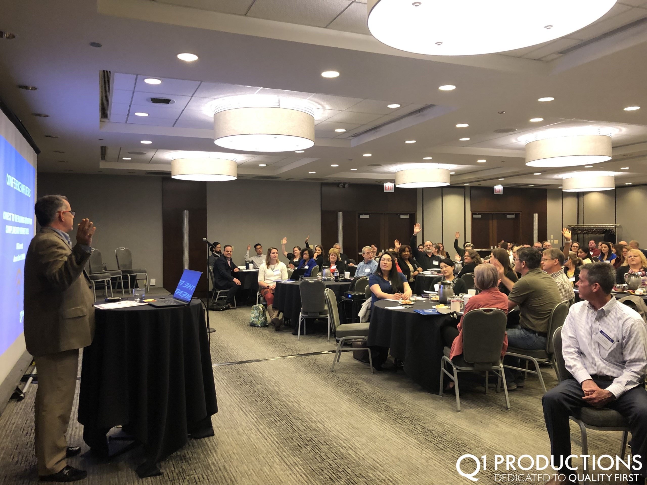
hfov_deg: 63.4
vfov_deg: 49.7
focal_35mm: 28
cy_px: 242
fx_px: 523
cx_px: 324
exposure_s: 1/15
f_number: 1.8
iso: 64
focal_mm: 3.99
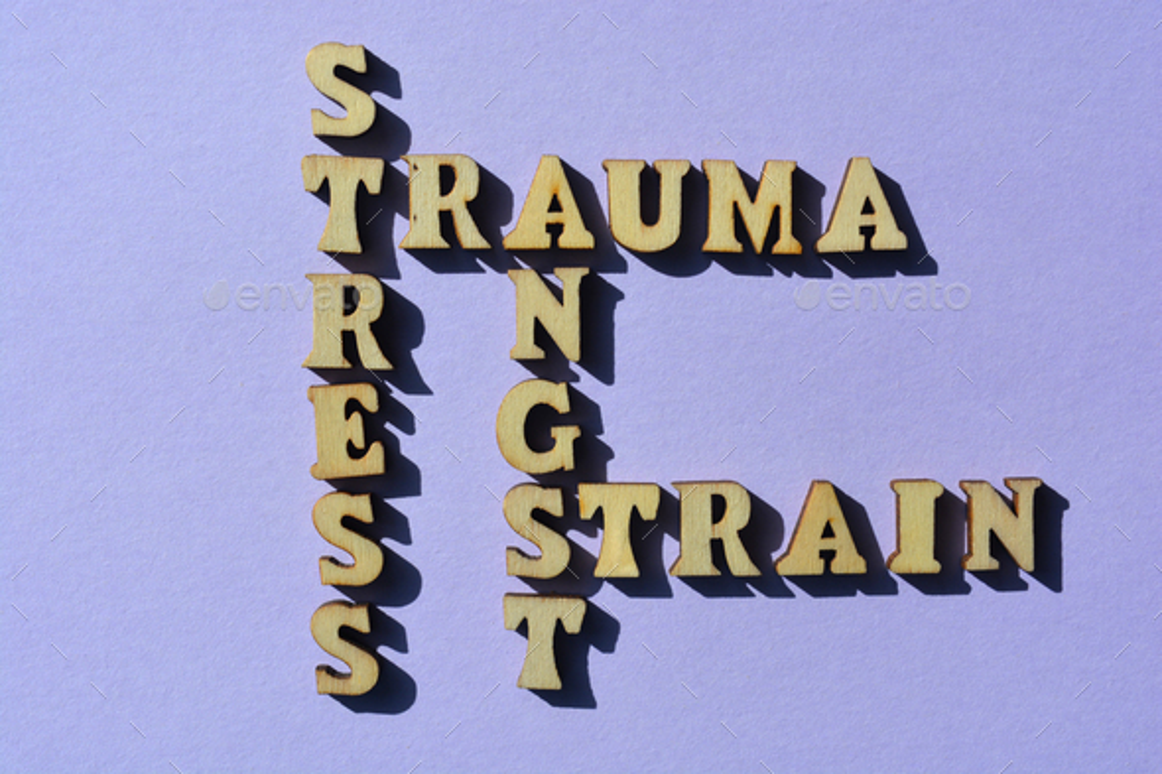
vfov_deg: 25.0
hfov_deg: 36.9
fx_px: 1742
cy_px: 387
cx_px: 581
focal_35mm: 54
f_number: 9
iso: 100
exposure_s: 1/320
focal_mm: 36
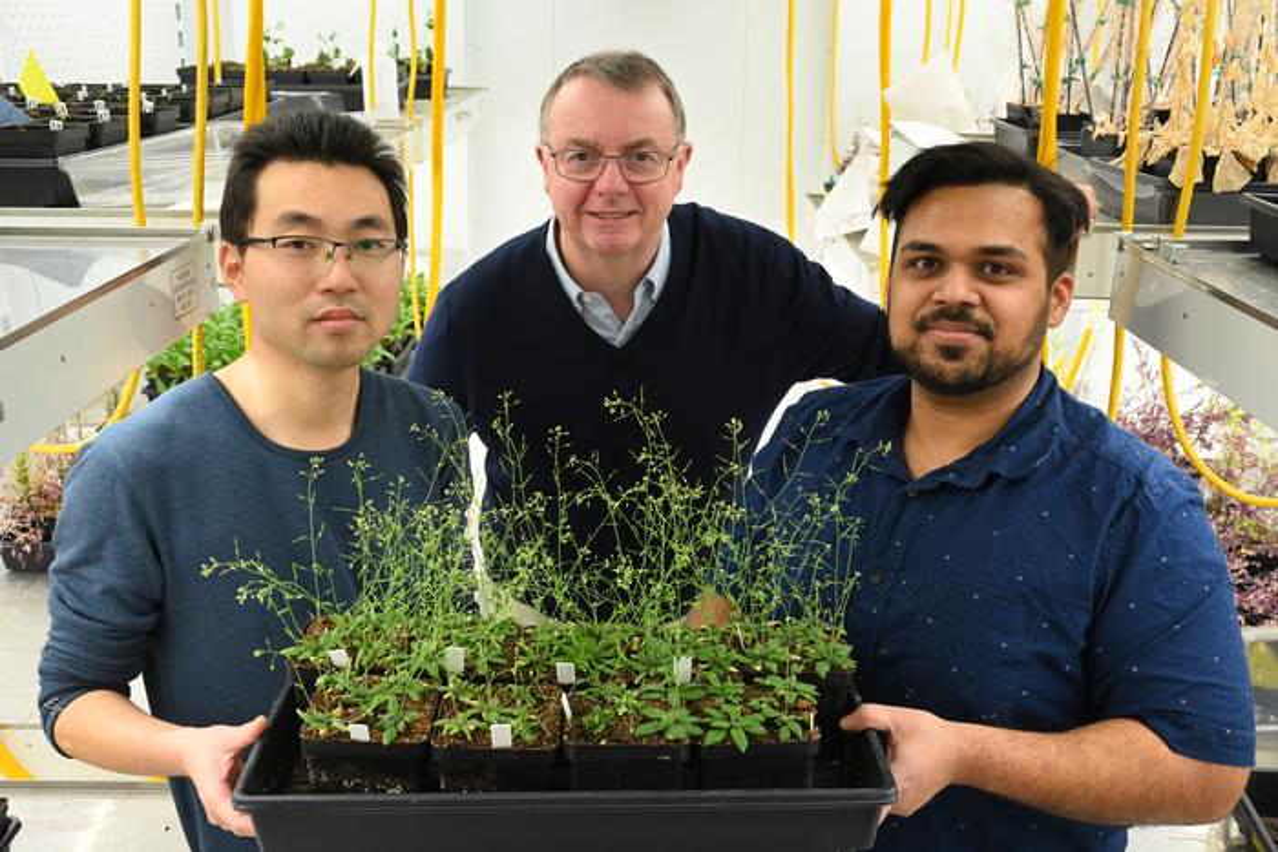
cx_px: 639
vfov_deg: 36.9
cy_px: 426
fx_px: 1278
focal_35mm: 36
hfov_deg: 53.1
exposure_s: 1/200
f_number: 9
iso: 1800
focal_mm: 36
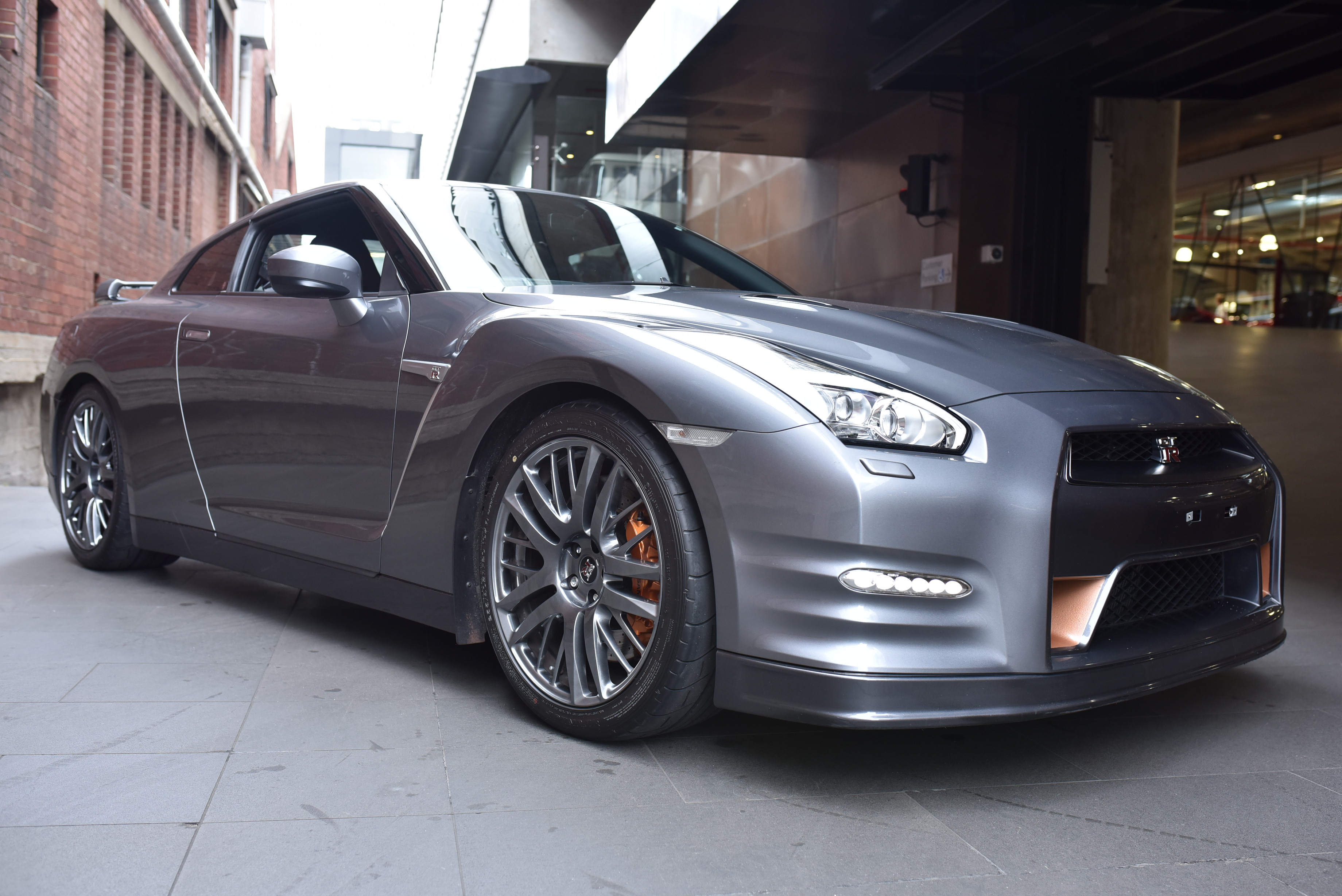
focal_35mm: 35
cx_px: 671
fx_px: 1305
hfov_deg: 54.4
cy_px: 448
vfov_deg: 37.9
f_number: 4
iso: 400
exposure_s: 1/125
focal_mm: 35
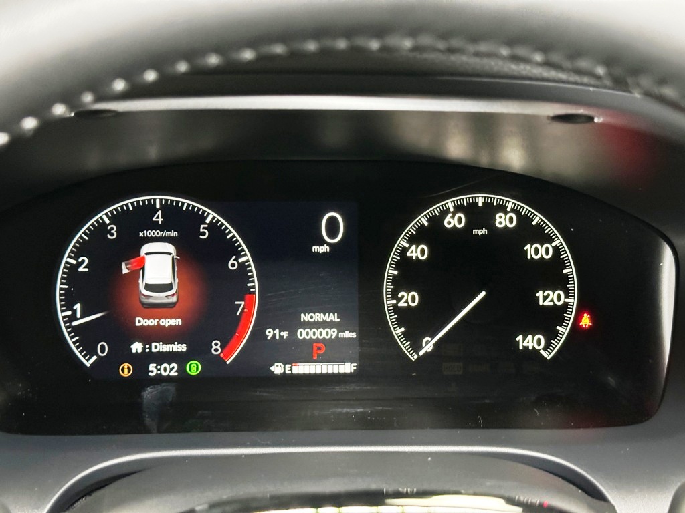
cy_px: 256
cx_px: 342
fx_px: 950
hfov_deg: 39.7
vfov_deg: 30.3
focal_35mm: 48
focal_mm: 6.86
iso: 640
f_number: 1.78
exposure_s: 1/24
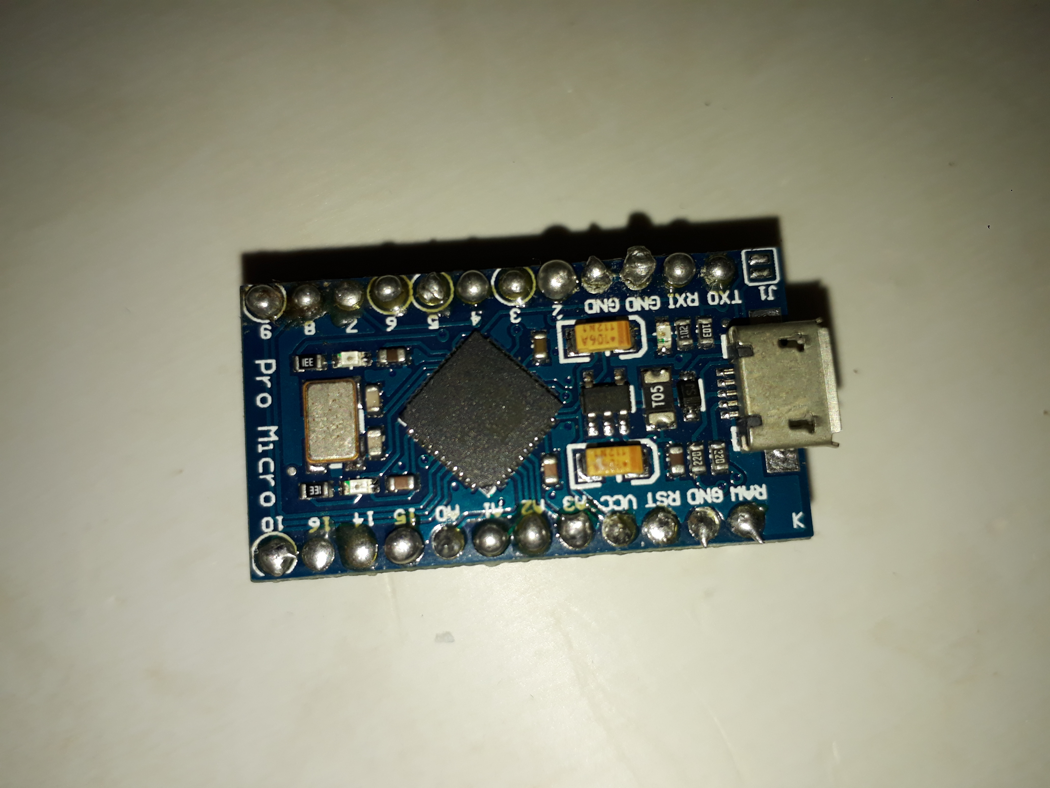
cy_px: 394
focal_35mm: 27
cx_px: 525
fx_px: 819
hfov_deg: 65.3
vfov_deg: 51.4
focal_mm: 3.6
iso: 40
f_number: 1.9
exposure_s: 1/840
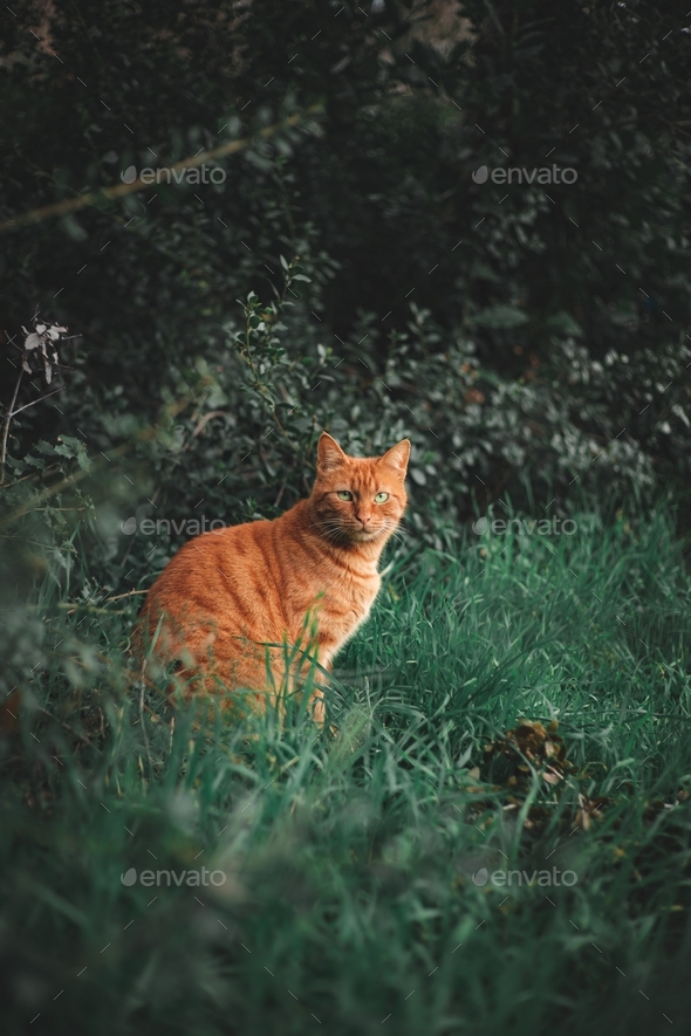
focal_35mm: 50
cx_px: 346
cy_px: 518
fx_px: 1439
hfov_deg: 27.0
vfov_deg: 39.6
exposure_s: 1/320
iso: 100
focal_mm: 50
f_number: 2.2
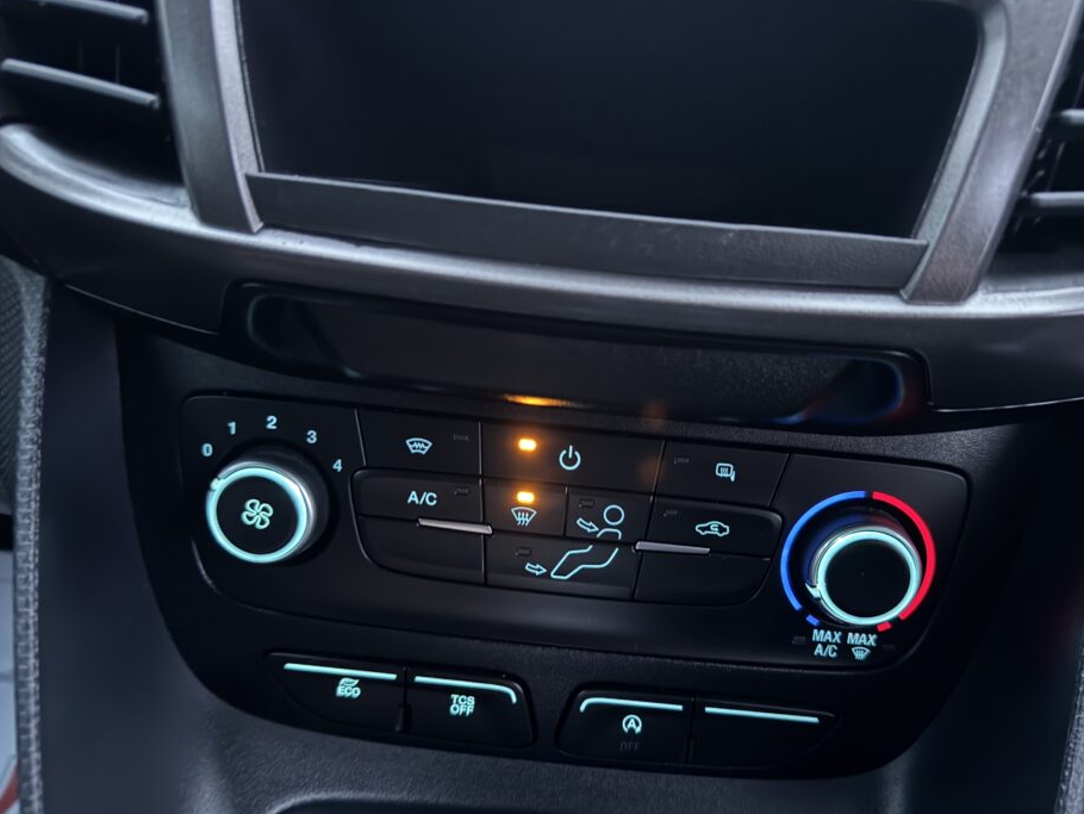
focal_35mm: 27
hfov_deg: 65.1
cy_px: 453
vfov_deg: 51.3
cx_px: 598
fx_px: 846
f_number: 1.78
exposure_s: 1/14
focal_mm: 6.76
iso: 1250
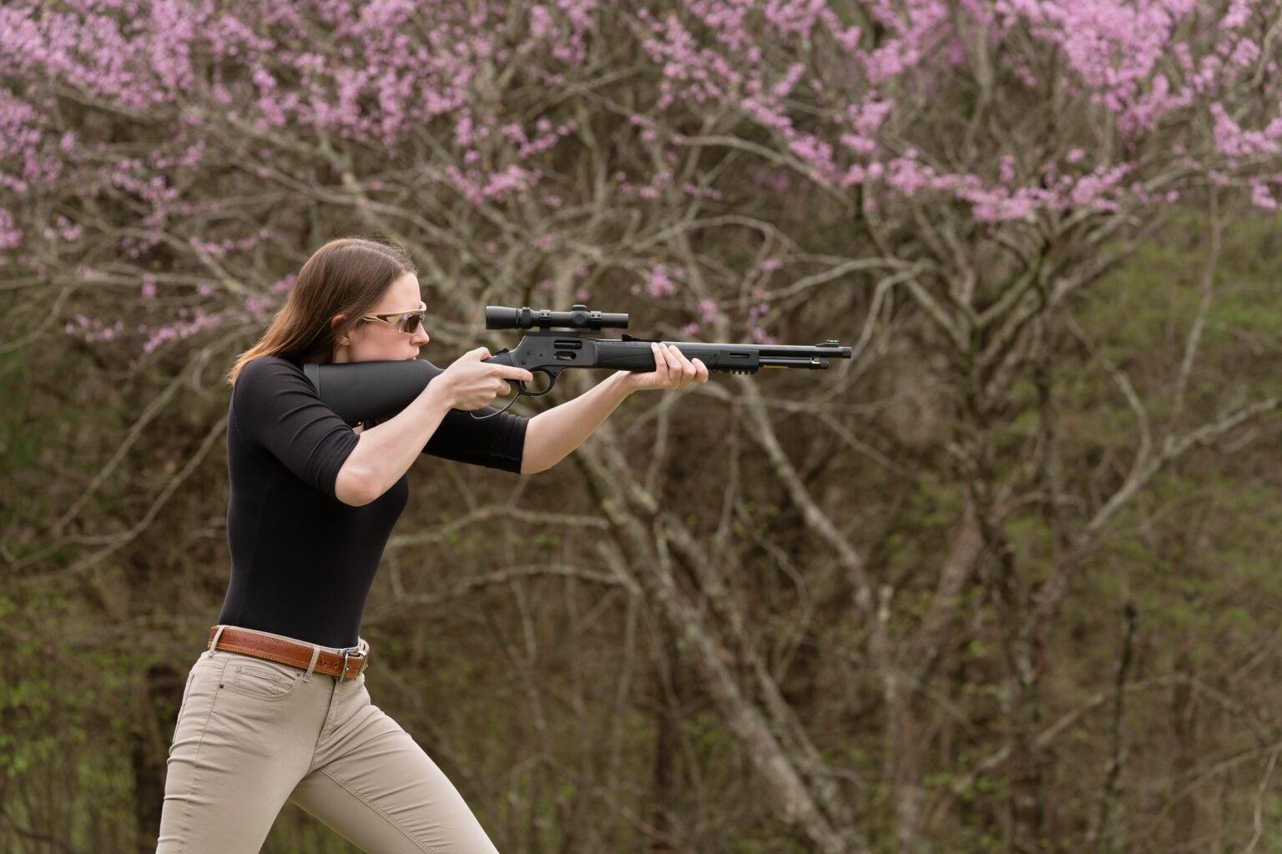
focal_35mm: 133
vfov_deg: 10.3
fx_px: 4736
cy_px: 427
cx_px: 641
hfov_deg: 15.4
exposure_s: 1/200
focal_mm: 133
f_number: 5.6
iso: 160
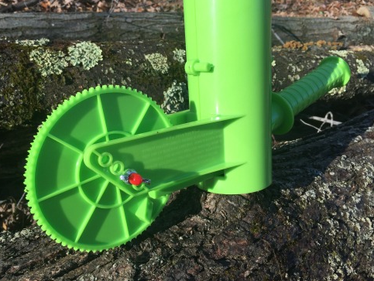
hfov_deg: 56.7
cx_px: 172
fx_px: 346
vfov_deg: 44.2
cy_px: 138
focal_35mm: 32
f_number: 2.2
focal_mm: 4.15
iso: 32
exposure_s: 1/1130
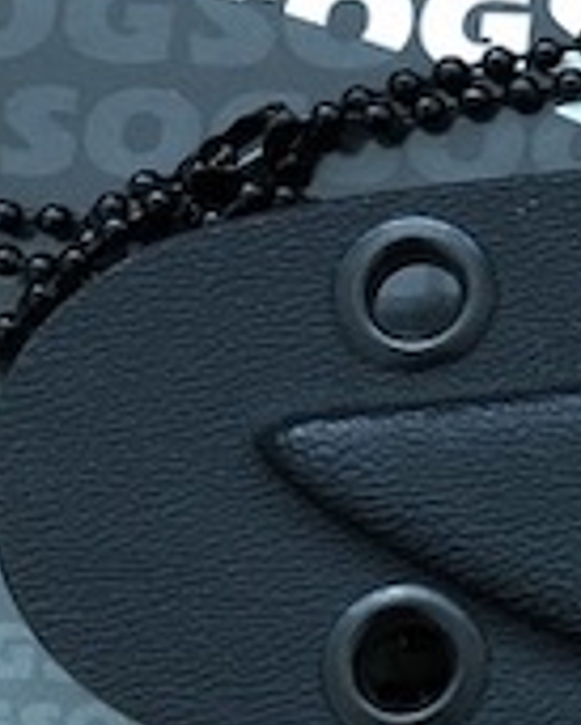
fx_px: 3243
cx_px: 1194
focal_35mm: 151
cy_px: 248
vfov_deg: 12.7
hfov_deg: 9.5
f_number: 1.8
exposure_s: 1/15
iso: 50
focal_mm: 3.99
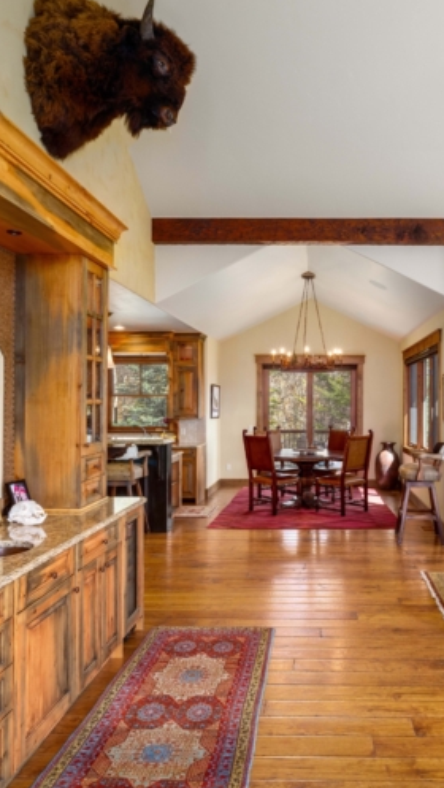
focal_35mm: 27
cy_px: 396
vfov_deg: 70.2
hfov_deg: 42.3
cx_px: 316
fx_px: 561
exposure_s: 1/60
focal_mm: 16.5
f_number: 9
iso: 500
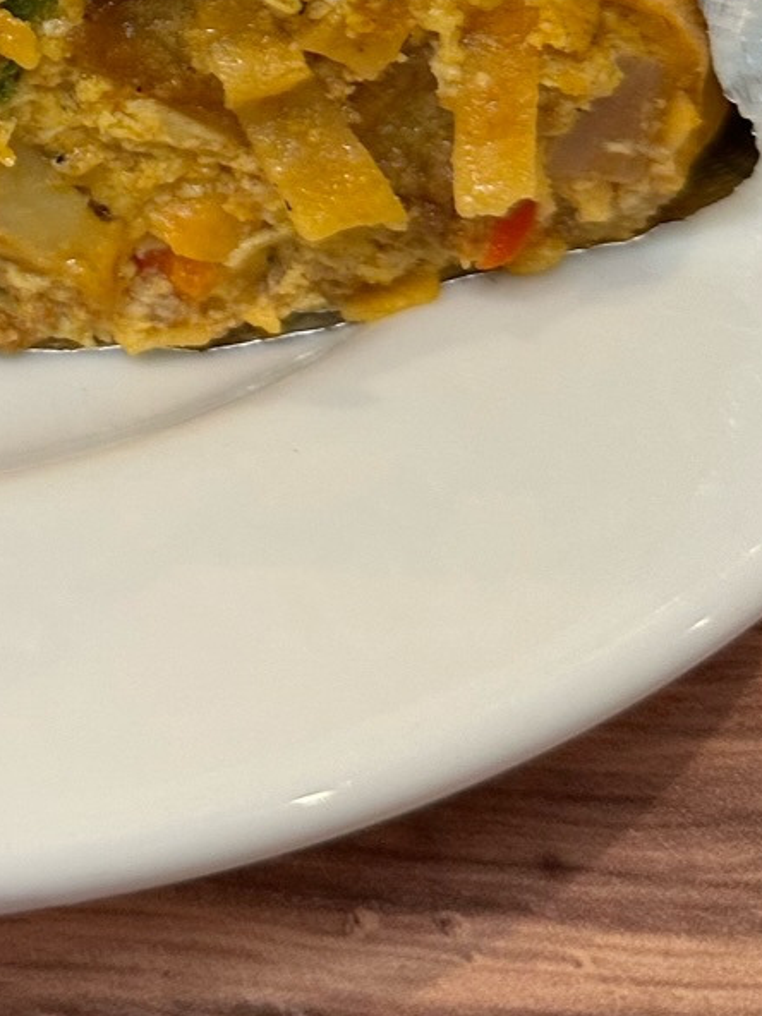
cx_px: -340
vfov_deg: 21.6
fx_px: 2436
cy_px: -245
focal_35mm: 83
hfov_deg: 16.4
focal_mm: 6.86
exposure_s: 1/60
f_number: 1.78
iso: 160
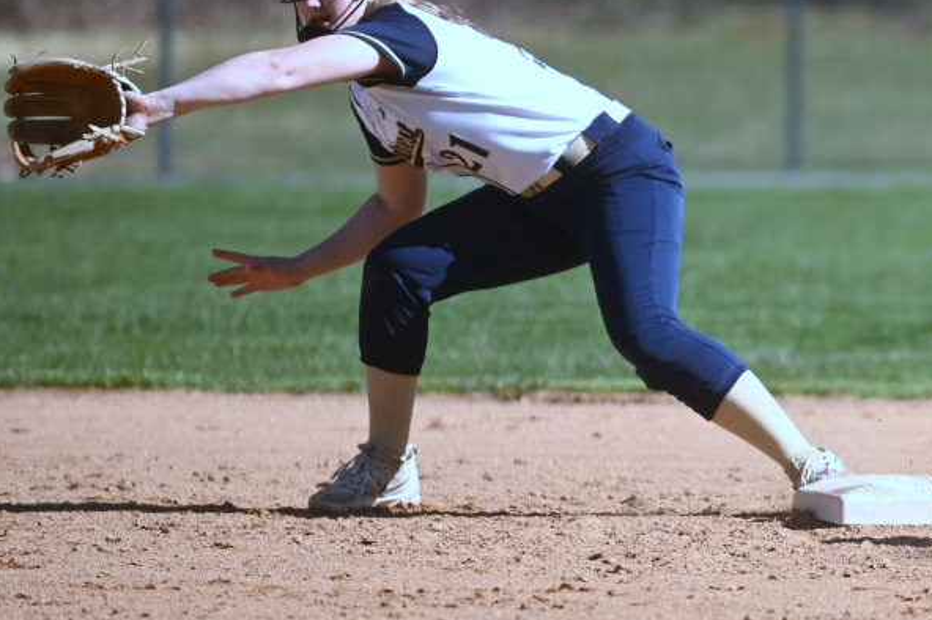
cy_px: 323
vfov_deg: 2.7
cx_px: 998
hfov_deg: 4.1
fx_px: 13118
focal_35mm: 507
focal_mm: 200
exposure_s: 1/8000
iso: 560
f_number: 2.8
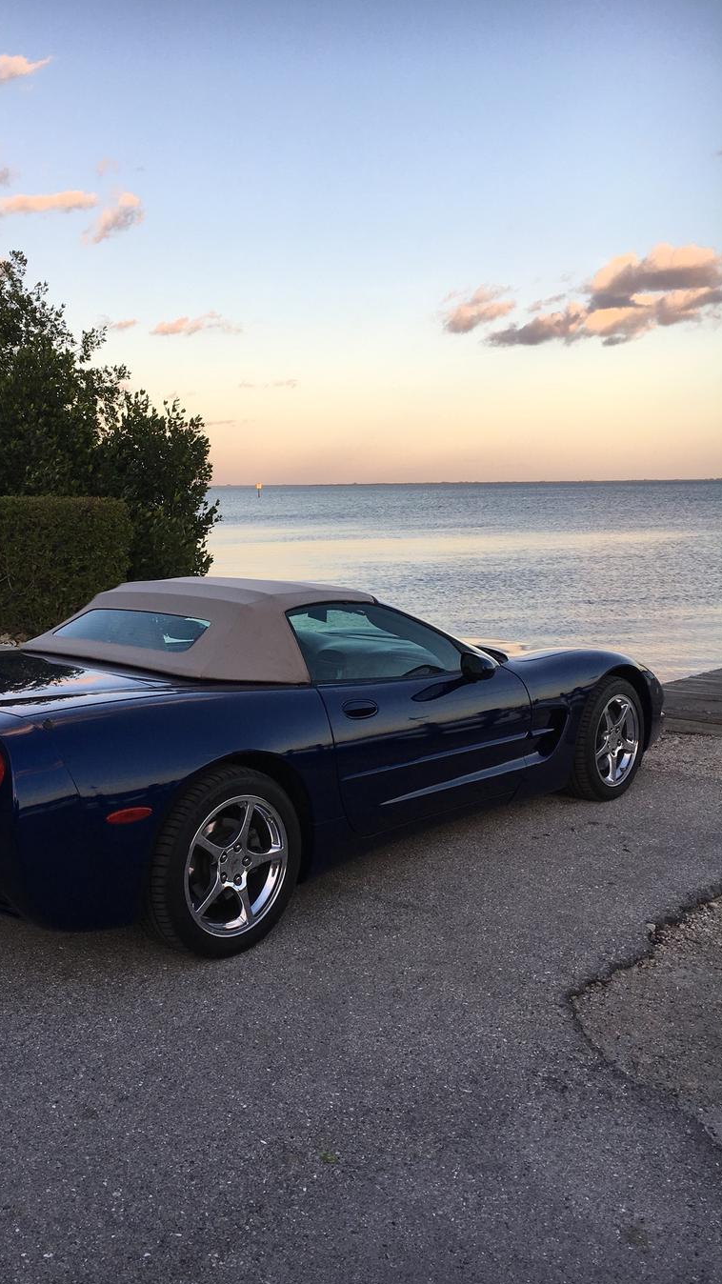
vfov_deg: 61.0
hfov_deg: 36.3
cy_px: 643
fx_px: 1089
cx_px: 240
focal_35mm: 32
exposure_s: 1/281
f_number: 2.2
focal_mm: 4.15
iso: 25
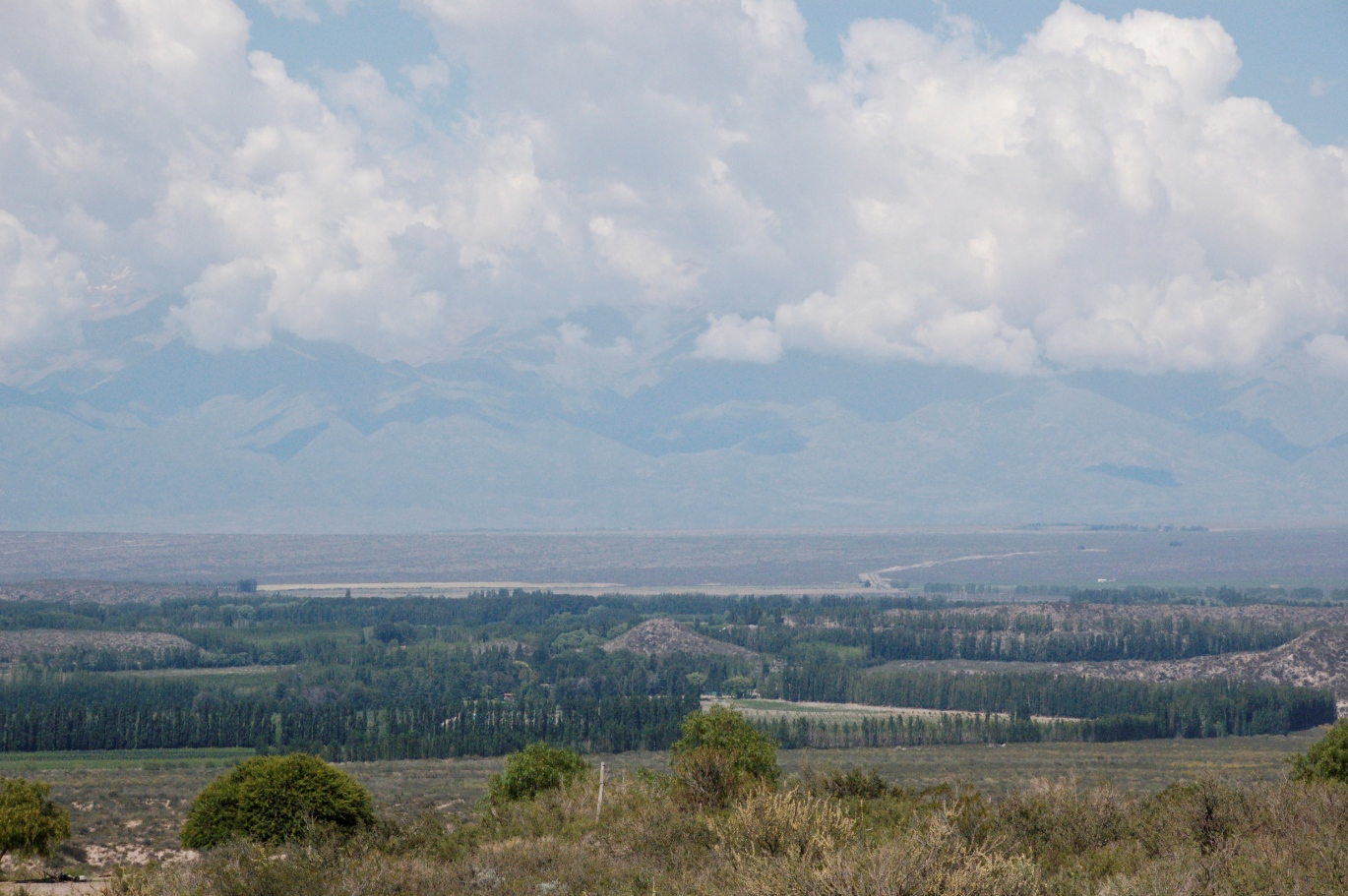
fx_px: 5331
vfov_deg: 9.6
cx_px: 674
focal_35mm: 142
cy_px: 448
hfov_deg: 14.4
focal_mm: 95
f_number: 14
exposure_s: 1/2000
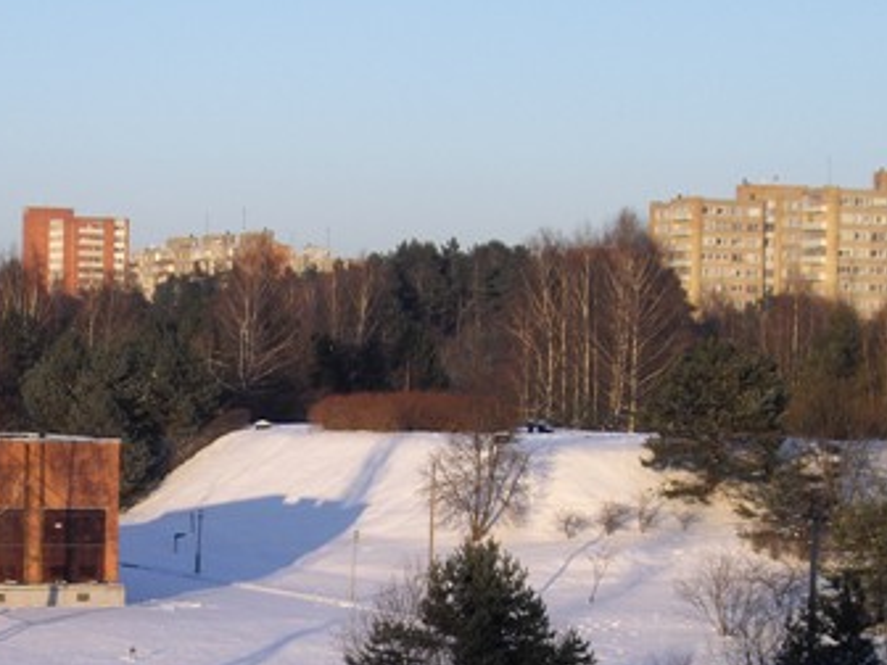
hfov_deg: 8.6
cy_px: 594
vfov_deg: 6.4
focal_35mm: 230
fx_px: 5894
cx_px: 272
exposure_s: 1/320
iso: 64
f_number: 4.8
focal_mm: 19.4
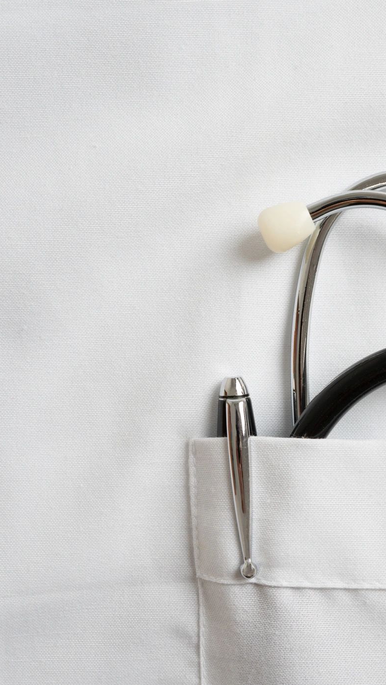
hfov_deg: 21.2
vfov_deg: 37.2
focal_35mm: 56
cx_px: 316
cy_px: 346
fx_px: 1019
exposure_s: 1/200
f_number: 11
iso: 100
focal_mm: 35
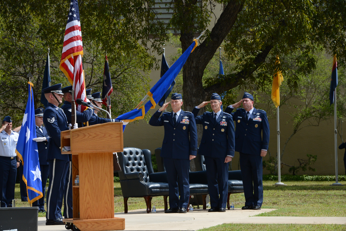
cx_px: 173
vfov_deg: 7.4
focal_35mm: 185
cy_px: 116
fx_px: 1779
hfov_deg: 11.1
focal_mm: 185
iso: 1600
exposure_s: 1/1600
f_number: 13
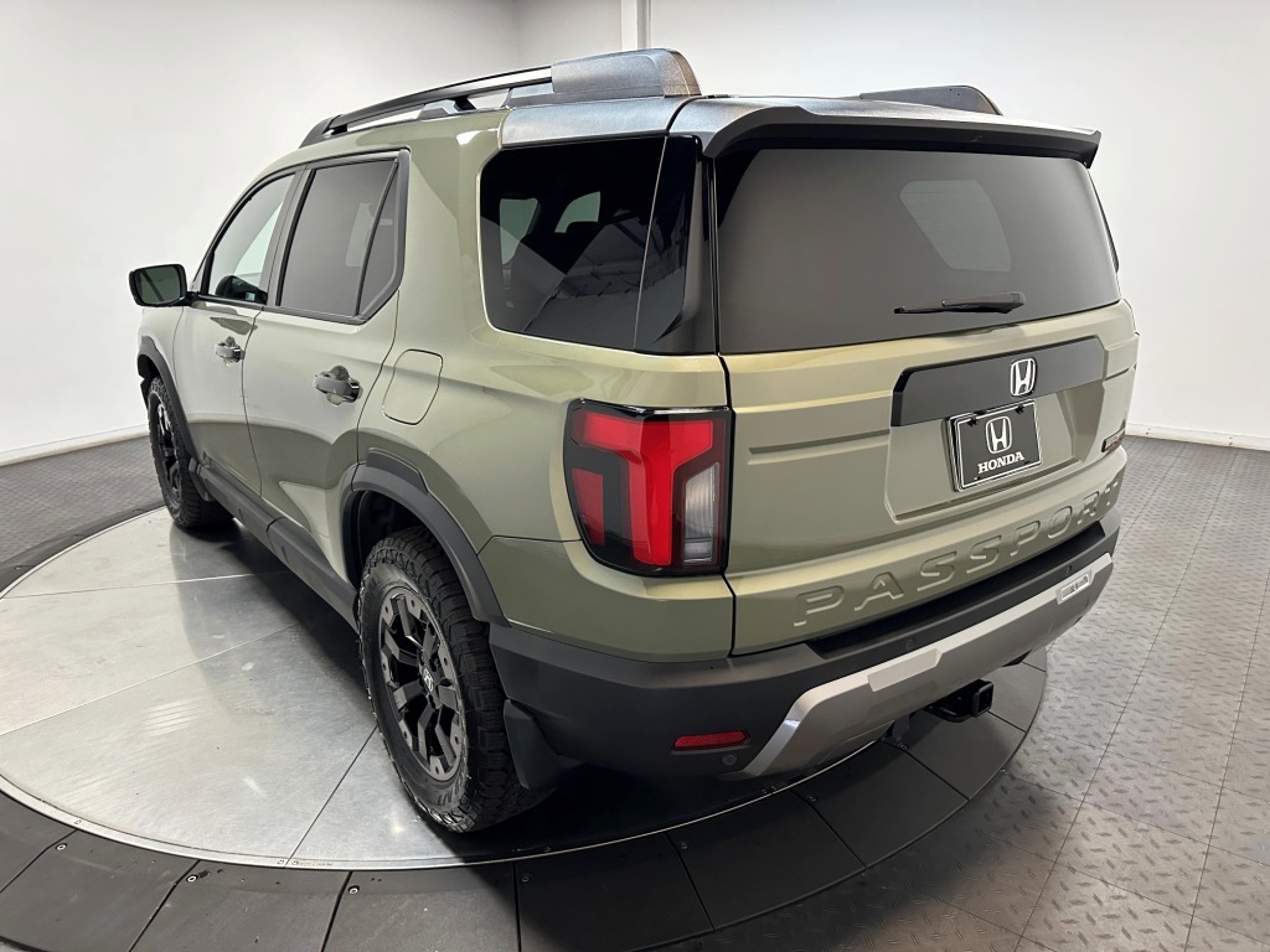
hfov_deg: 71.6
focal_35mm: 24
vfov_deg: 56.8
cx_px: 635
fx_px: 881
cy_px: 476
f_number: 1.78
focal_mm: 6.86
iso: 500
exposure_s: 1/60
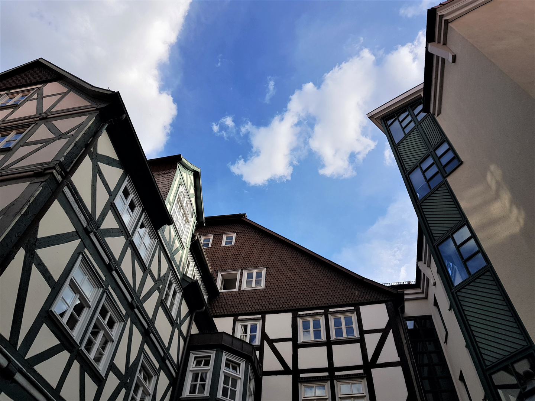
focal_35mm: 26
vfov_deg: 53.1
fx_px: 402
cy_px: 200
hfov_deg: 67.3
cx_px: 268
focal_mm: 4.2
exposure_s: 1/1372
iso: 40
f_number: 1.7
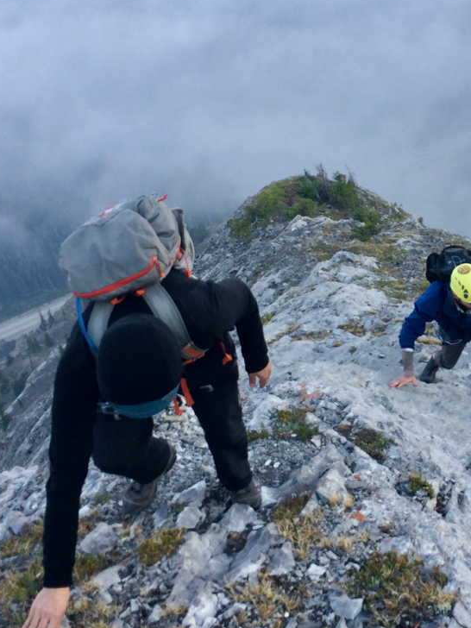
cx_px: 374
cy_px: 305
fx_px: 925
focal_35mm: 51
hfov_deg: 28.0
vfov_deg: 37.5
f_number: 2.2
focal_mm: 4.15
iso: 32
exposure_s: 1/328
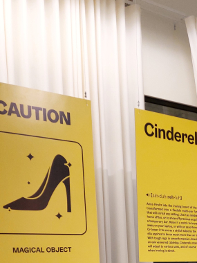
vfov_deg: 29.5
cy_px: 288
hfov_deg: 24.0
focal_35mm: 59
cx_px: 186
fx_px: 448
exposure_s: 1/100
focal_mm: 5.23
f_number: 1.8
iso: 160
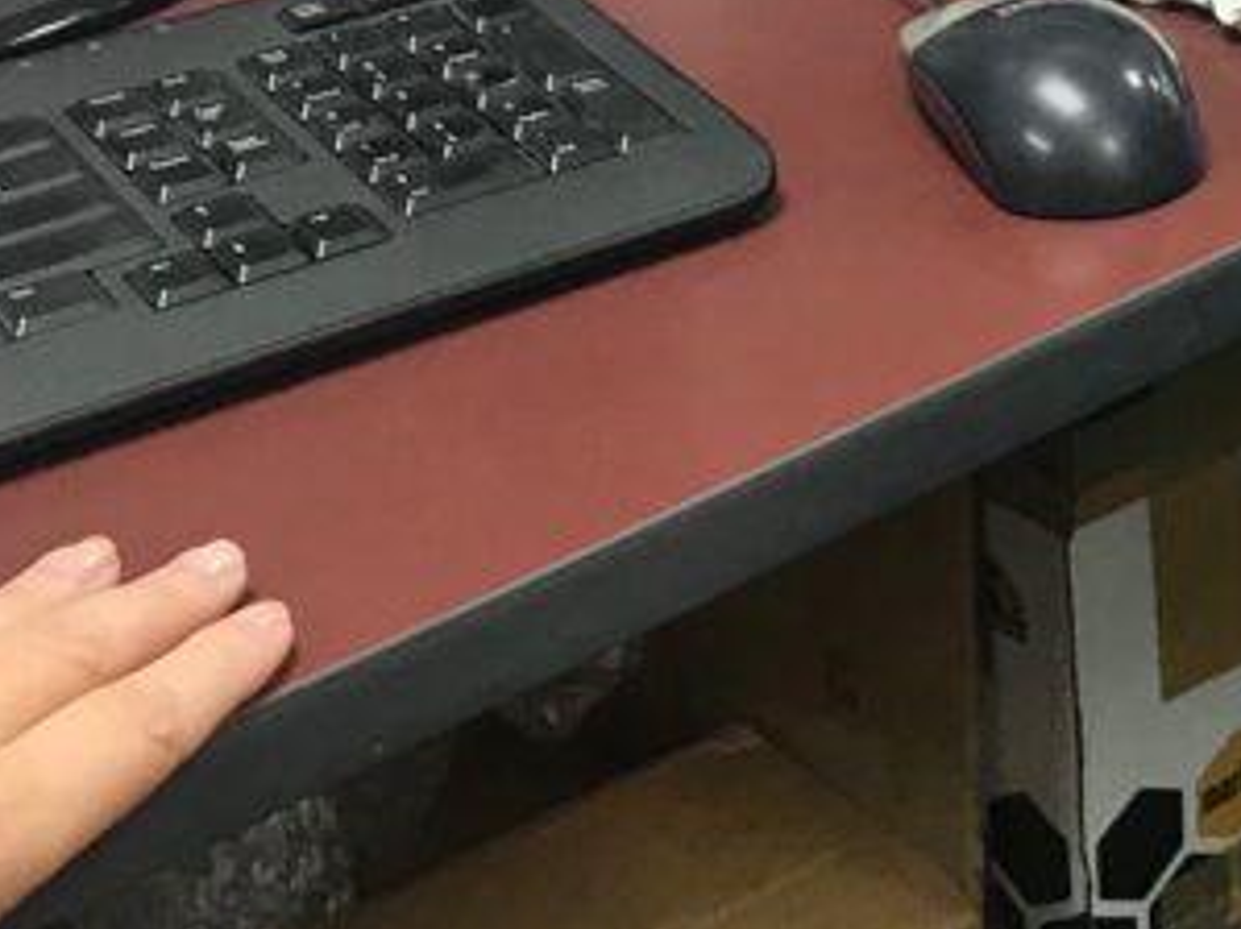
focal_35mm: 96
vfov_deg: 15.1
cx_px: 1544
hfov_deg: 19.1
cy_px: -33
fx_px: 3440
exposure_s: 1/33
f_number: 1.8
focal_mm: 3.99
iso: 40
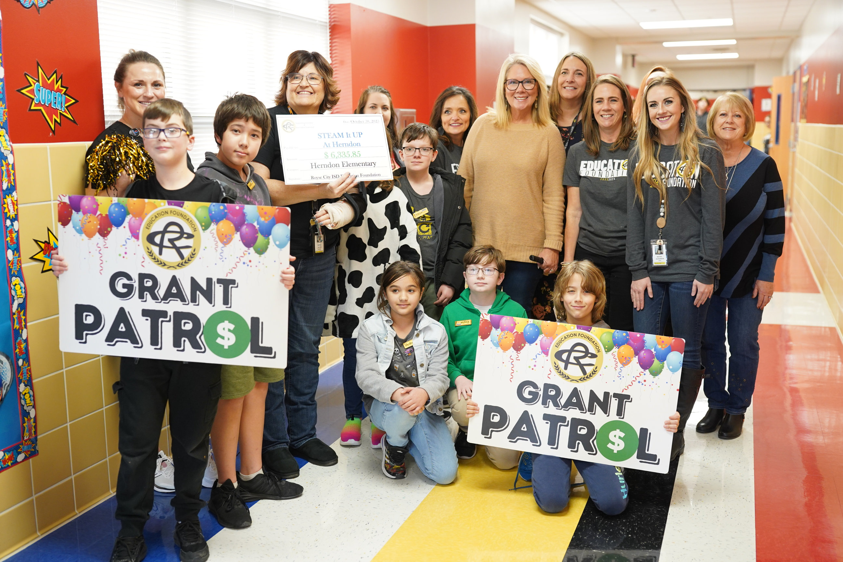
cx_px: 422
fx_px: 937
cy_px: 281
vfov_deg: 33.4
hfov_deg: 48.5
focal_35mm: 40
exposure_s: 1/200
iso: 1600
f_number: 2.2
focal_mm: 40
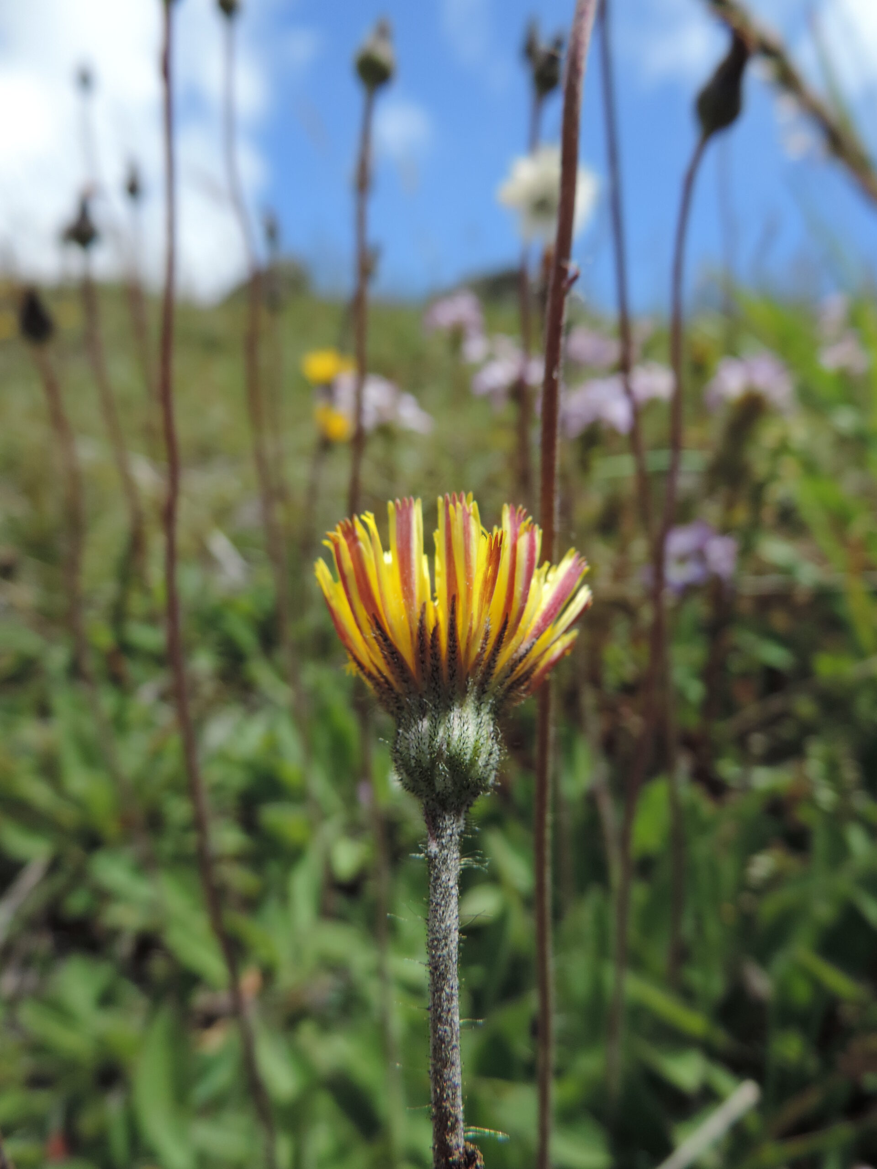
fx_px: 811
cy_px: 584
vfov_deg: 71.6
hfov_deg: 56.8
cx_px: 438
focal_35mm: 24
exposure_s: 1/1000
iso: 80
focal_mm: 4.3
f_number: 3
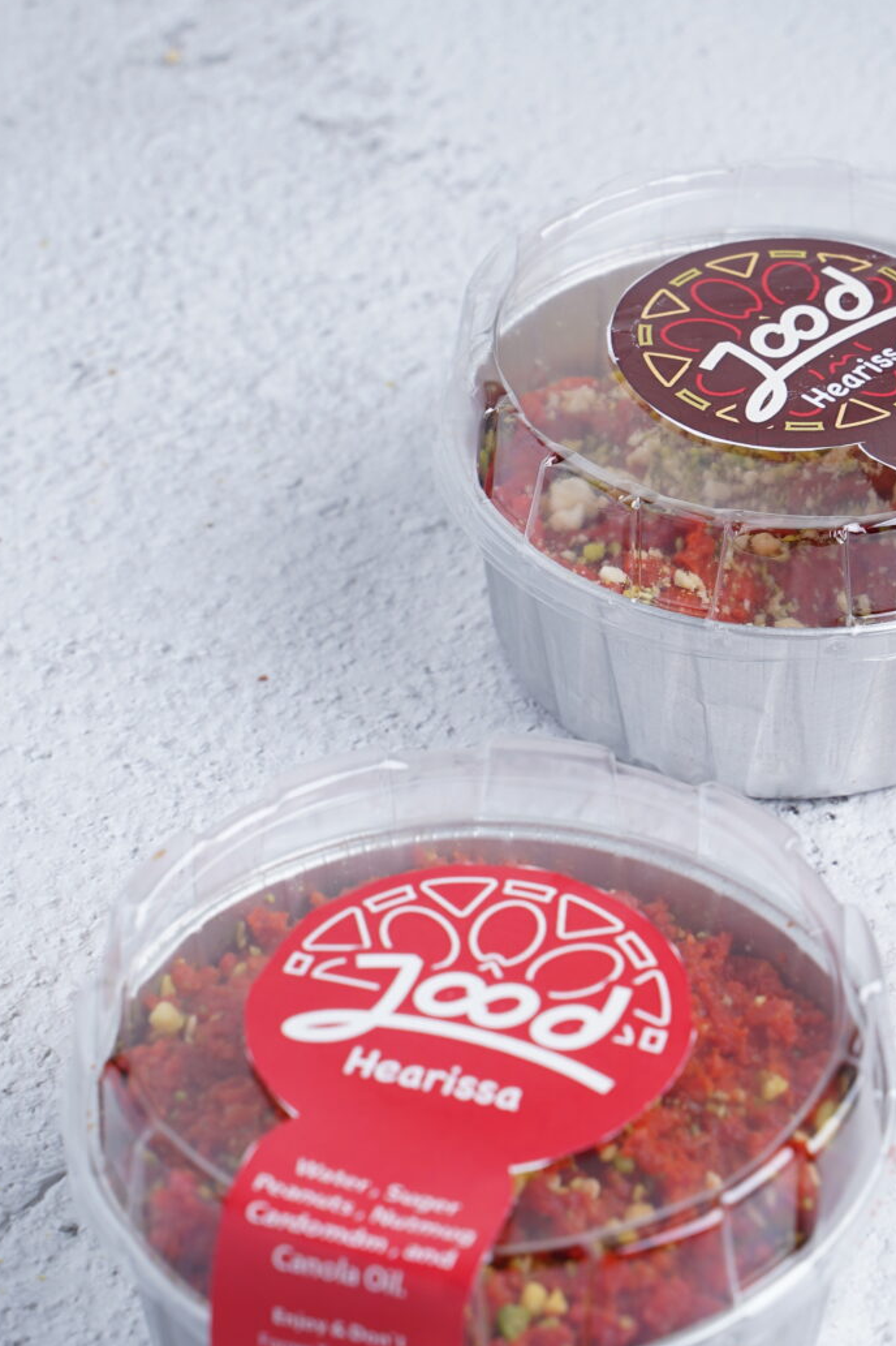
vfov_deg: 17.8
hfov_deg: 11.9
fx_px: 4296
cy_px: 463
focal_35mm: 115
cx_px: 705
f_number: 9
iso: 125
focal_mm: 58
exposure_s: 1/125
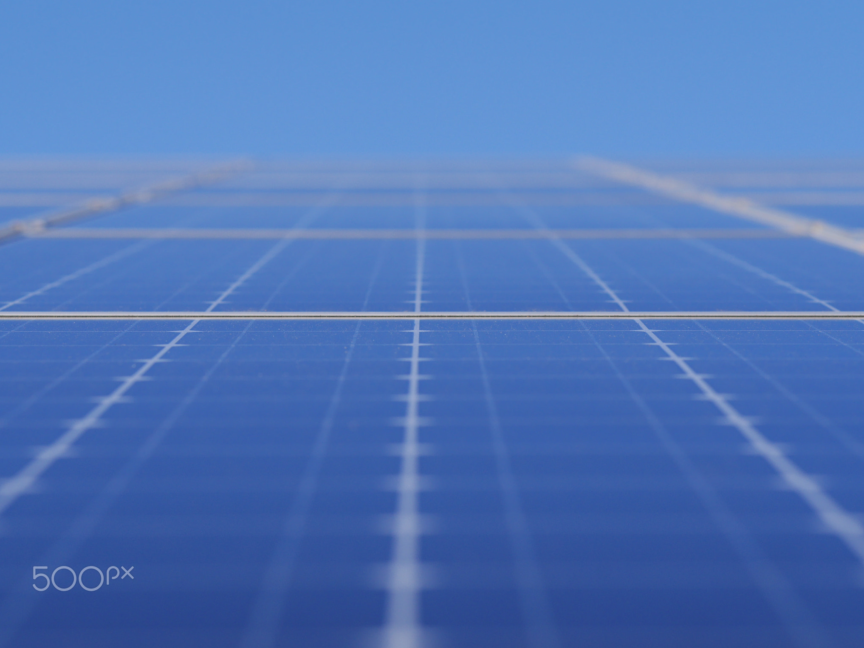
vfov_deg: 9.8
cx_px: 434
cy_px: 324
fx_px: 3769
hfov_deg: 13.1
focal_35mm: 151
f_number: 5
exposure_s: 1/800
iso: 200
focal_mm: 75
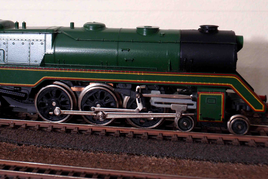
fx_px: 402
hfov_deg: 36.8
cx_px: 109
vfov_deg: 24.8
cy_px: 51
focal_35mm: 54
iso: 100
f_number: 3.9
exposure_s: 1/13
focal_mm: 7.25
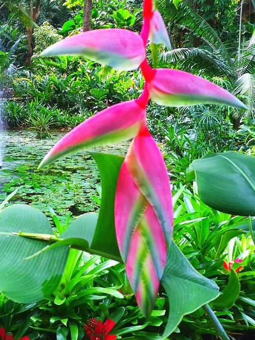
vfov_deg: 65.3
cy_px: 170
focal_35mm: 27
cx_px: 128
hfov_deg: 51.3
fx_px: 265
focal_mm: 4.75
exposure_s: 1/60
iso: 57
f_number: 2.2
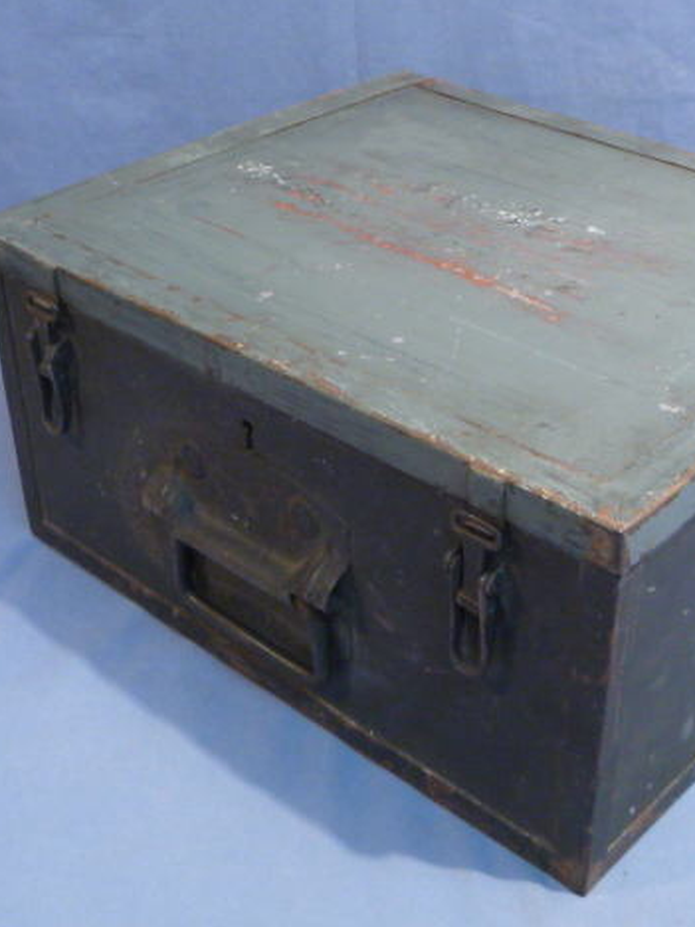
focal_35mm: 52
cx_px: 434
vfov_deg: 36.8
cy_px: 469
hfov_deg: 27.9
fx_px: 1392
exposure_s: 1/30
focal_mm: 4.7
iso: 400
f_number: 3.3
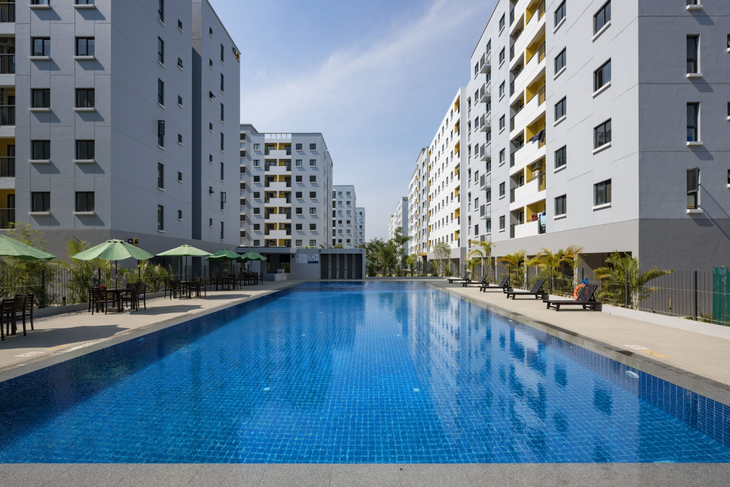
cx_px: 365
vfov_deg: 81.2
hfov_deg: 104.3
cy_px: 244
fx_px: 284
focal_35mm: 14
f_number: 8
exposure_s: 1/320
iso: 90
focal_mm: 14
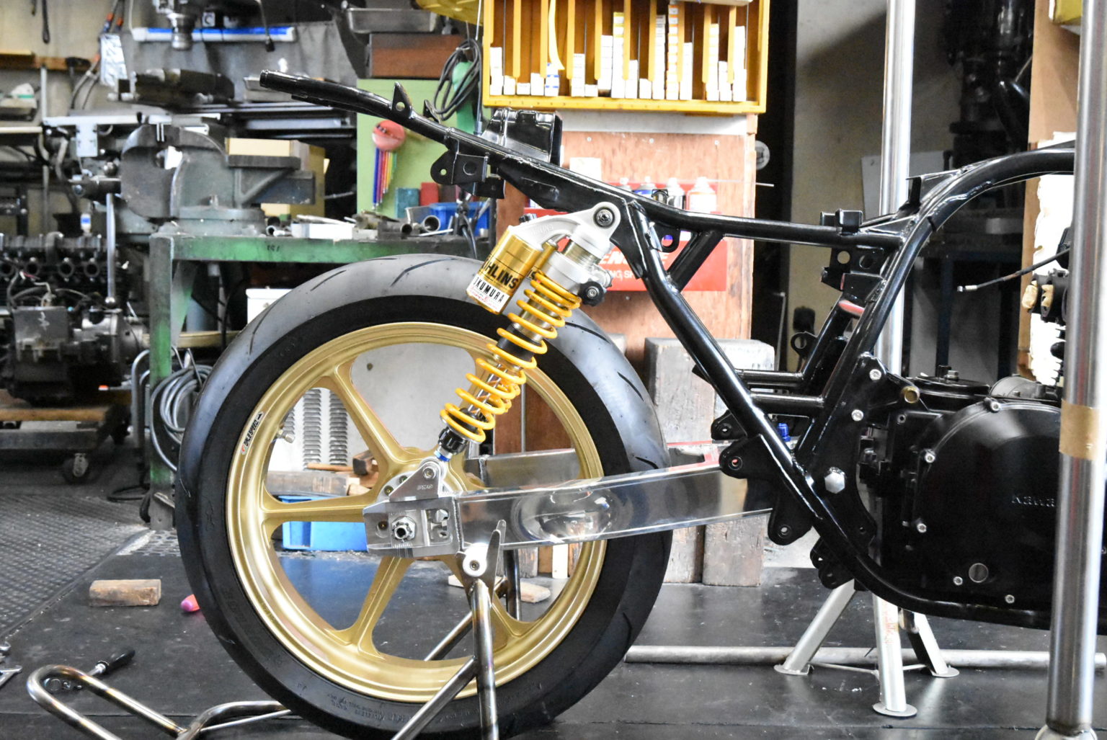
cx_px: 554
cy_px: 370
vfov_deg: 29.0
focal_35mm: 46
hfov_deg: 42.3
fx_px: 1431
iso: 20000
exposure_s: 1/250
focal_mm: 31
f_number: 8
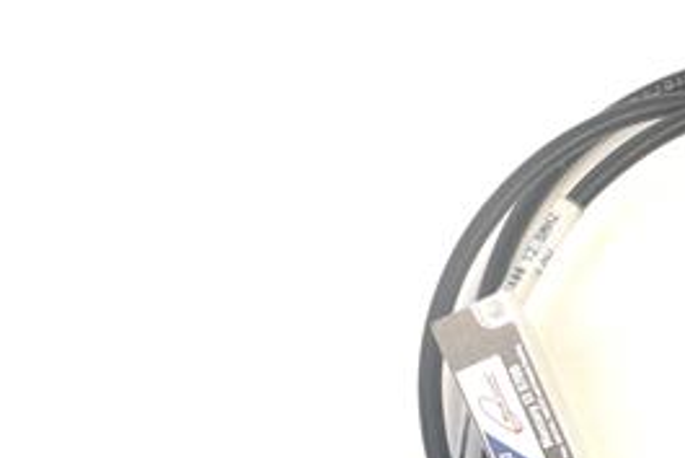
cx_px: 677
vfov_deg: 12.8
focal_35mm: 105
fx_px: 2001
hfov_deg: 18.9
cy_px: 512
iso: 200
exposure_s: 1/200
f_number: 13
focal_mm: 31
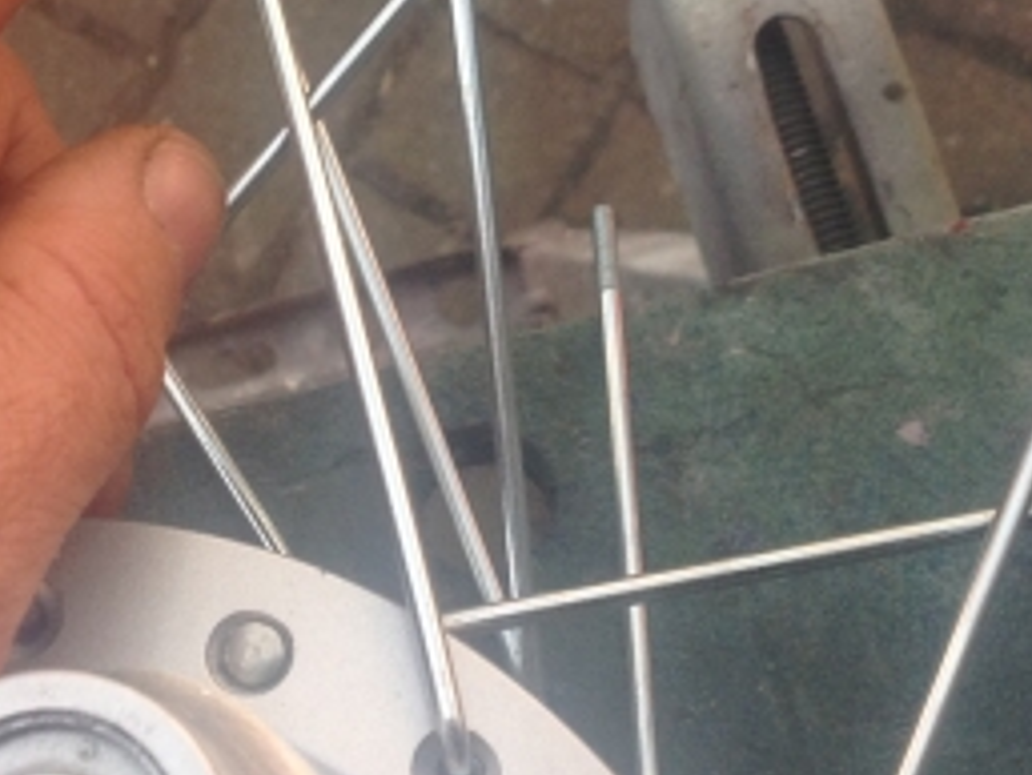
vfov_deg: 16.9
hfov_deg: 22.5
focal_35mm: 87
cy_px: 217
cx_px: 406
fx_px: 2595
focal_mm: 4.28
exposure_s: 1/120
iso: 100
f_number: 2.4
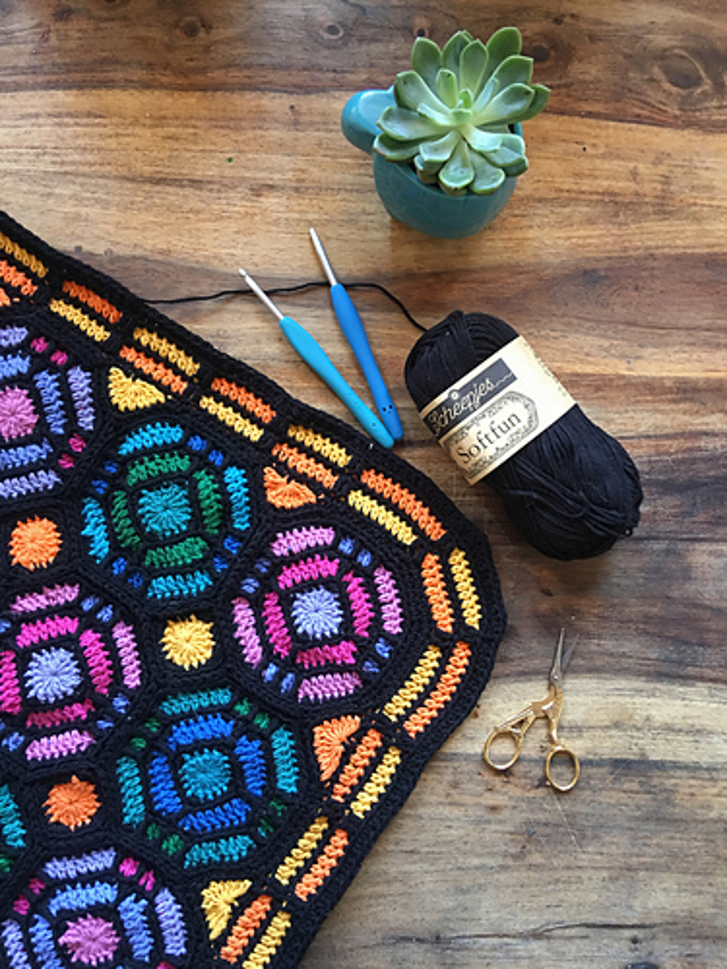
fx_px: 812
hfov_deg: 48.2
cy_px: 484
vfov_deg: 61.7
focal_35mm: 29
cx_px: 364
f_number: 2.2
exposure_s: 1/17
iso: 80
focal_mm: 4.15
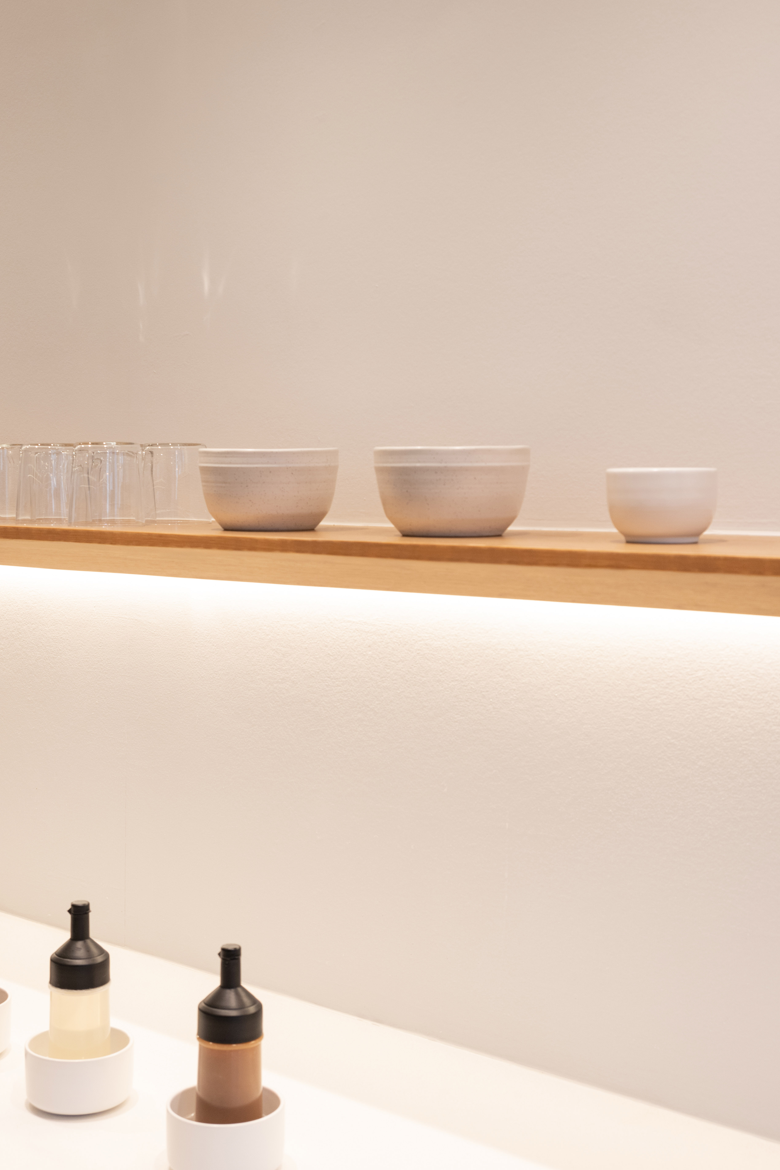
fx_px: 1527
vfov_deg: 41.6
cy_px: 448
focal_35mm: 47
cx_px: 320
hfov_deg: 28.6
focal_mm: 32
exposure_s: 1/20
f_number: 6.3
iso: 250
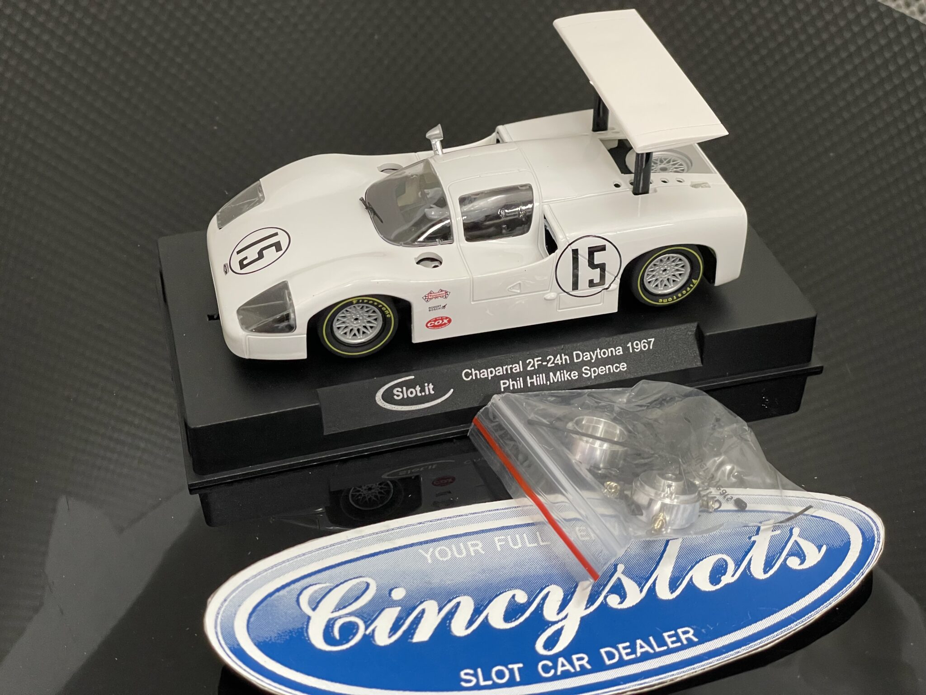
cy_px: 348
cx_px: 463
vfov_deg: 28.0
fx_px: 1391
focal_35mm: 52
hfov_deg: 36.8
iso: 500
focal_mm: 6
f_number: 2
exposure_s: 1/60
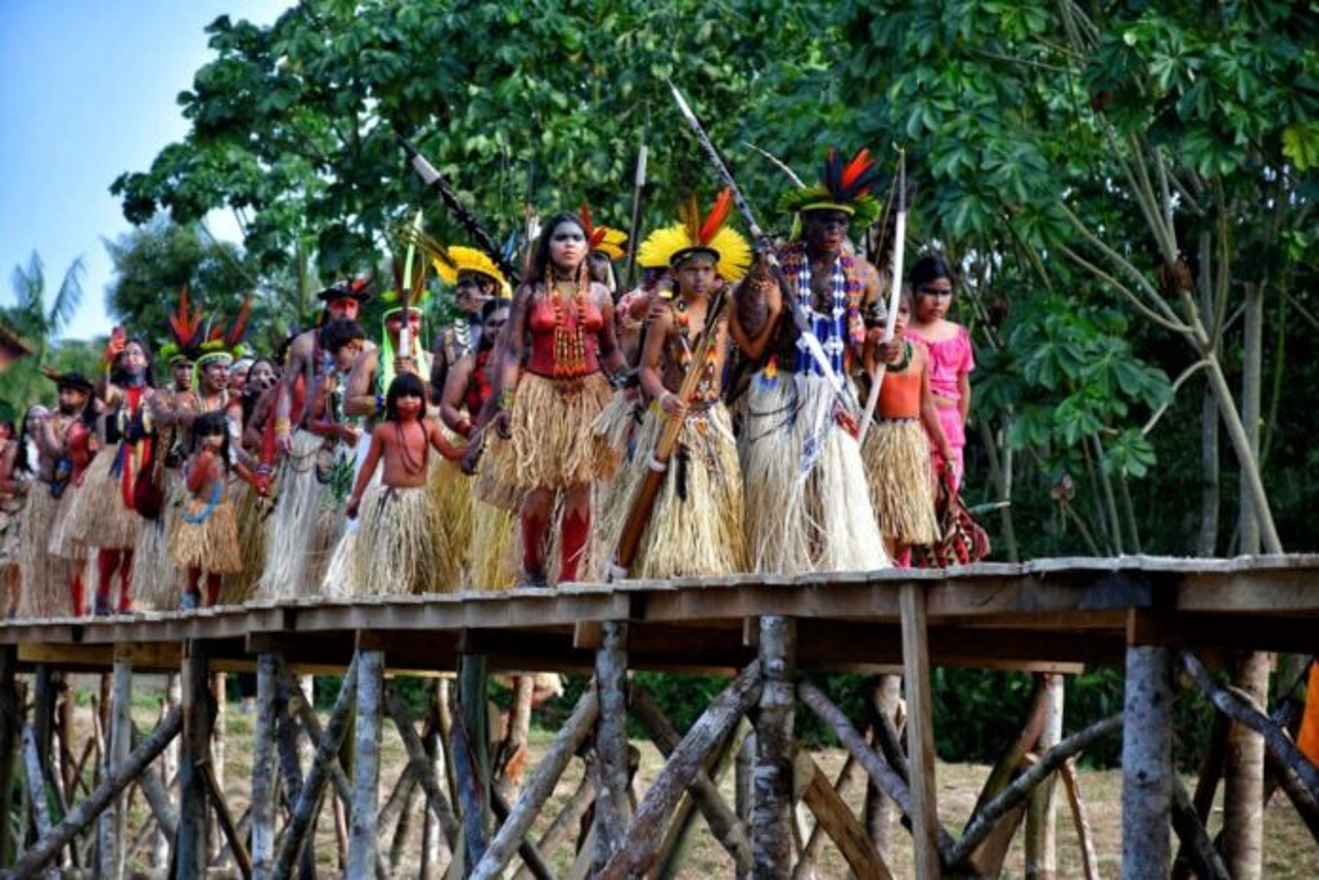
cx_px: 660
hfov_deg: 12.2
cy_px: 440
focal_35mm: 168
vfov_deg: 8.2
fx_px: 6155
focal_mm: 112
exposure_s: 1/200
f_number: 5.6
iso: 100
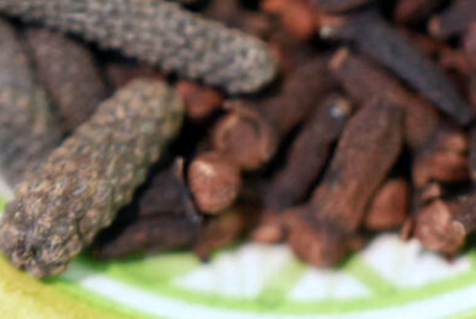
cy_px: -130
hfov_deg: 9.1
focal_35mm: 226
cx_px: 349
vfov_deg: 6.0
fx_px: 2992
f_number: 2.8
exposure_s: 1/60
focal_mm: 57
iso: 3200
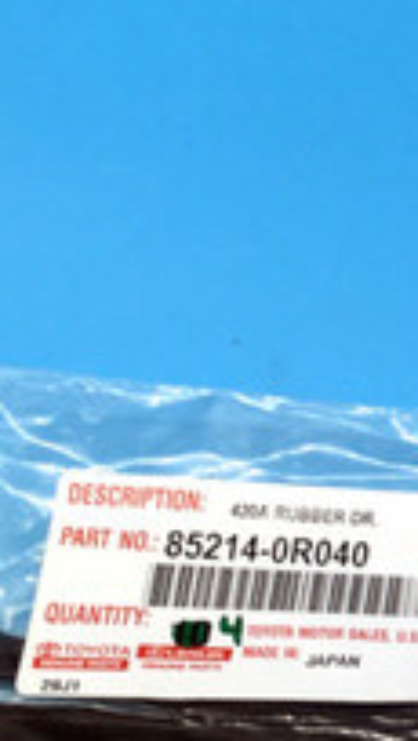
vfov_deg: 20.4
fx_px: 1948
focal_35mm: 99
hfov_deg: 10.9
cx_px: 891
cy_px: 843
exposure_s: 1/120
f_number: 2.2
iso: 32
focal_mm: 4.15
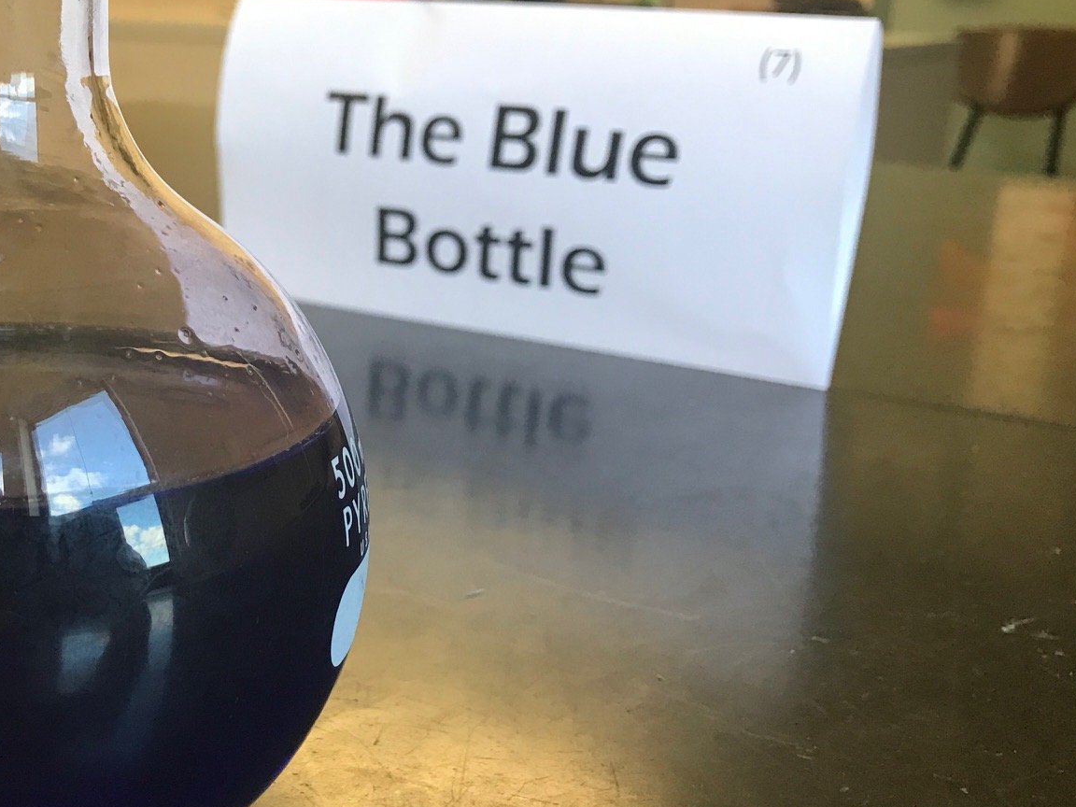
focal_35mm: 49
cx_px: 220
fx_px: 1523
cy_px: 488
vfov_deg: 29.6
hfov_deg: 37.6
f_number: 1.8
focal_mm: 3.99
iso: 25
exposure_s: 1/30
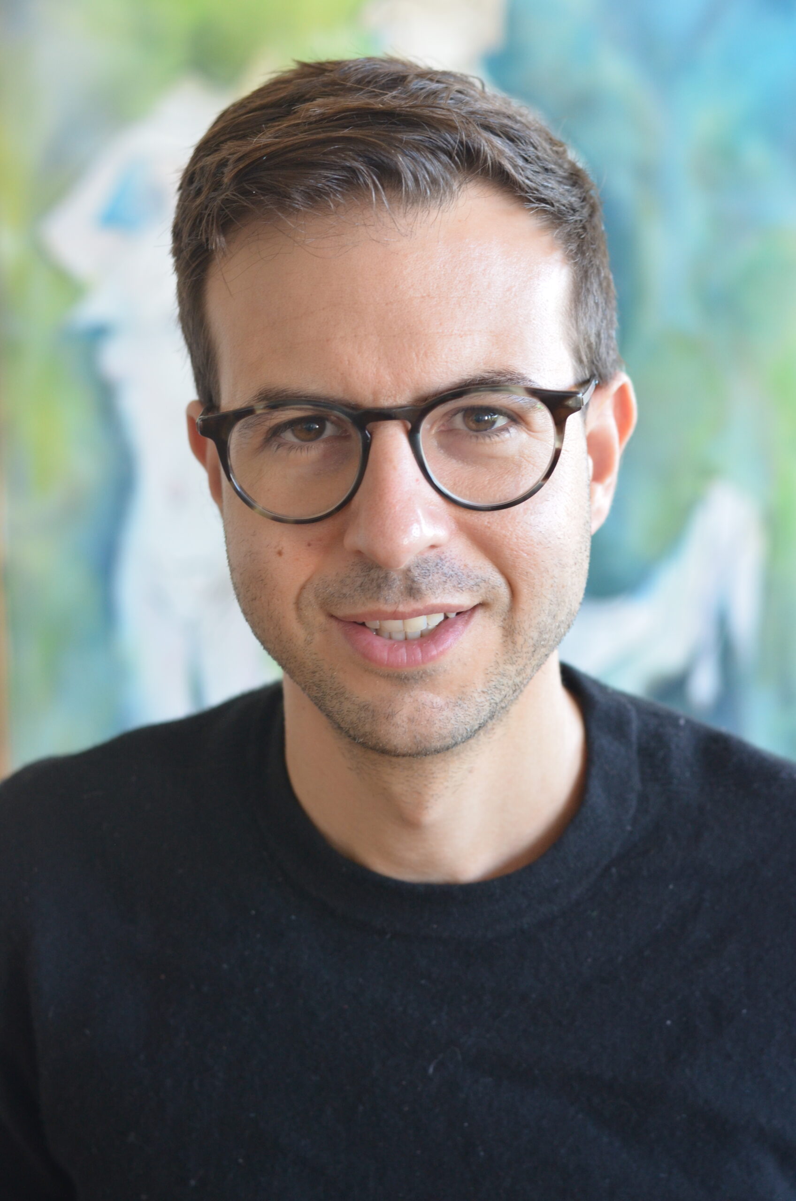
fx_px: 2498
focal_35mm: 75
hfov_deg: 18.1
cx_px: 398
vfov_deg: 27.0
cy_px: 600
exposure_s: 1/60
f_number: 4
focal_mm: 50
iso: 800
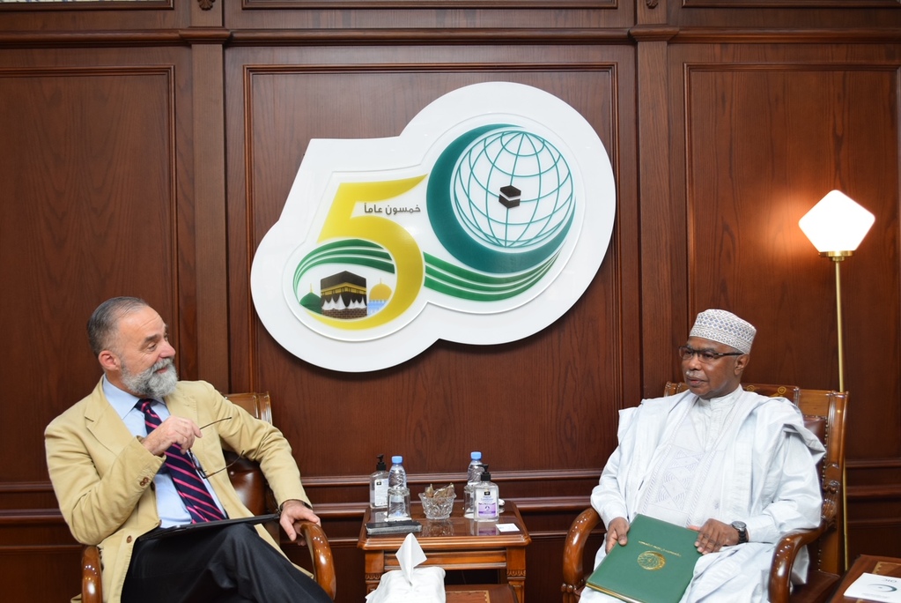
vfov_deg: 34.3
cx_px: 450
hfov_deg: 49.5
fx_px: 977
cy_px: 302
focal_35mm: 39
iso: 800
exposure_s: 1/80
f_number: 4.5
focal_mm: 26
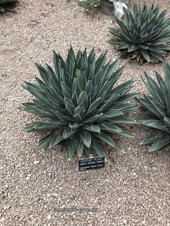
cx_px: 85
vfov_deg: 63.4
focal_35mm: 28
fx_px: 183
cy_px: 113
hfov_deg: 49.7
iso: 20
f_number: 1.8
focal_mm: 4
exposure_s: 1/135
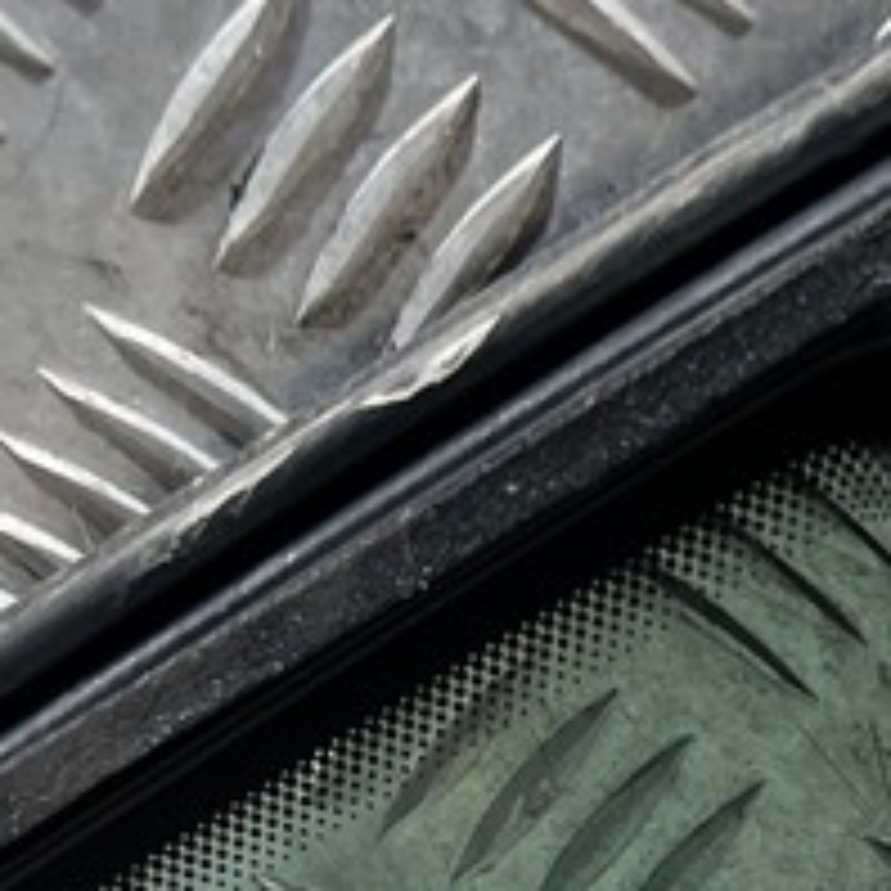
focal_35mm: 103
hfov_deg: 15.0
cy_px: 1069
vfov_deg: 16.2
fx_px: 2999
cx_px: 1523
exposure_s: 1/100
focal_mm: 5.7
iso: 100
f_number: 1.5
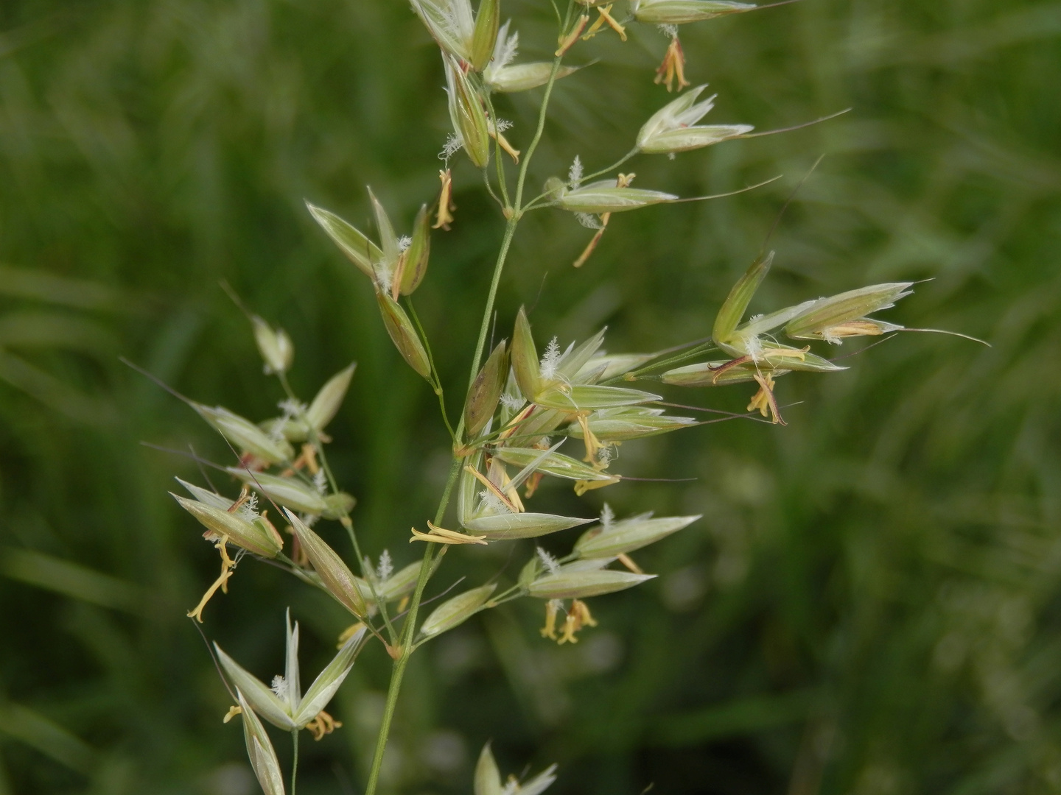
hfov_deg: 29.4
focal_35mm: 66
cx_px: 530
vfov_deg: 22.3
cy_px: 398
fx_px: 2023
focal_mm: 11.9
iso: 80
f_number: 4.4
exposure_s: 1/250
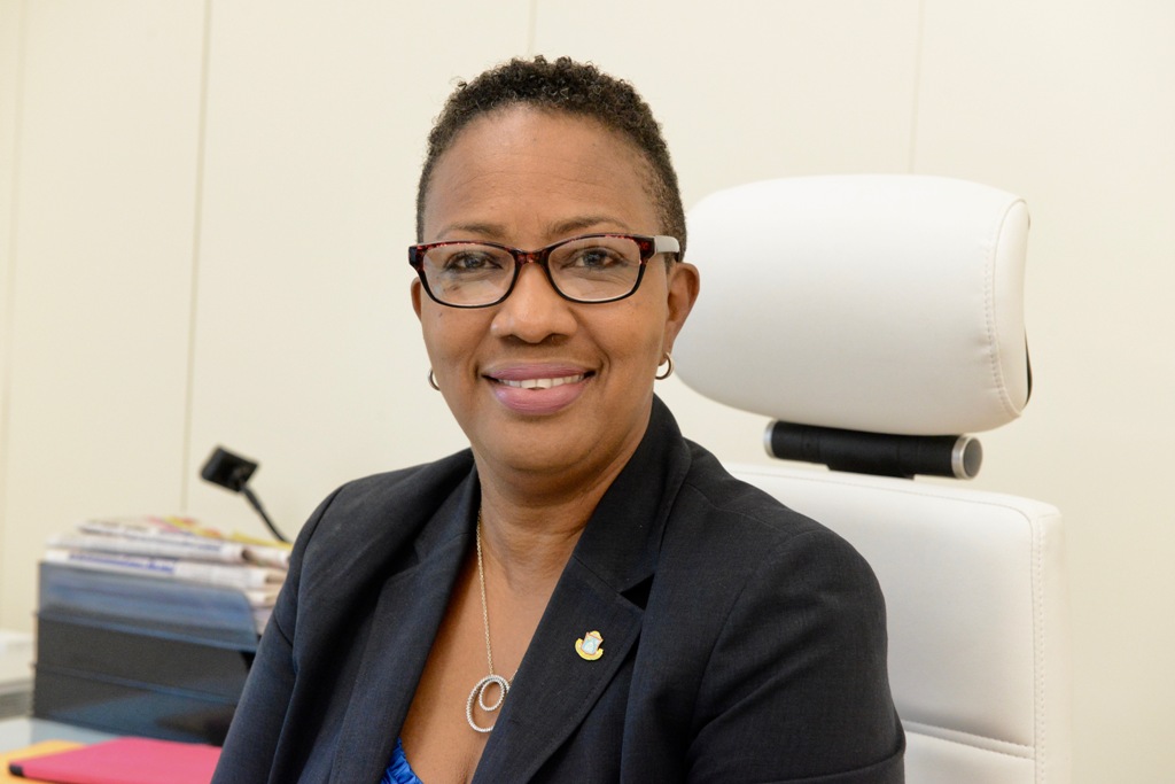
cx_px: 588
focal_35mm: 62
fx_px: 2024
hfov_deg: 32.4
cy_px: 392
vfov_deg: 21.9
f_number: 6.3
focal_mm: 62
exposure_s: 1/160
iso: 6400
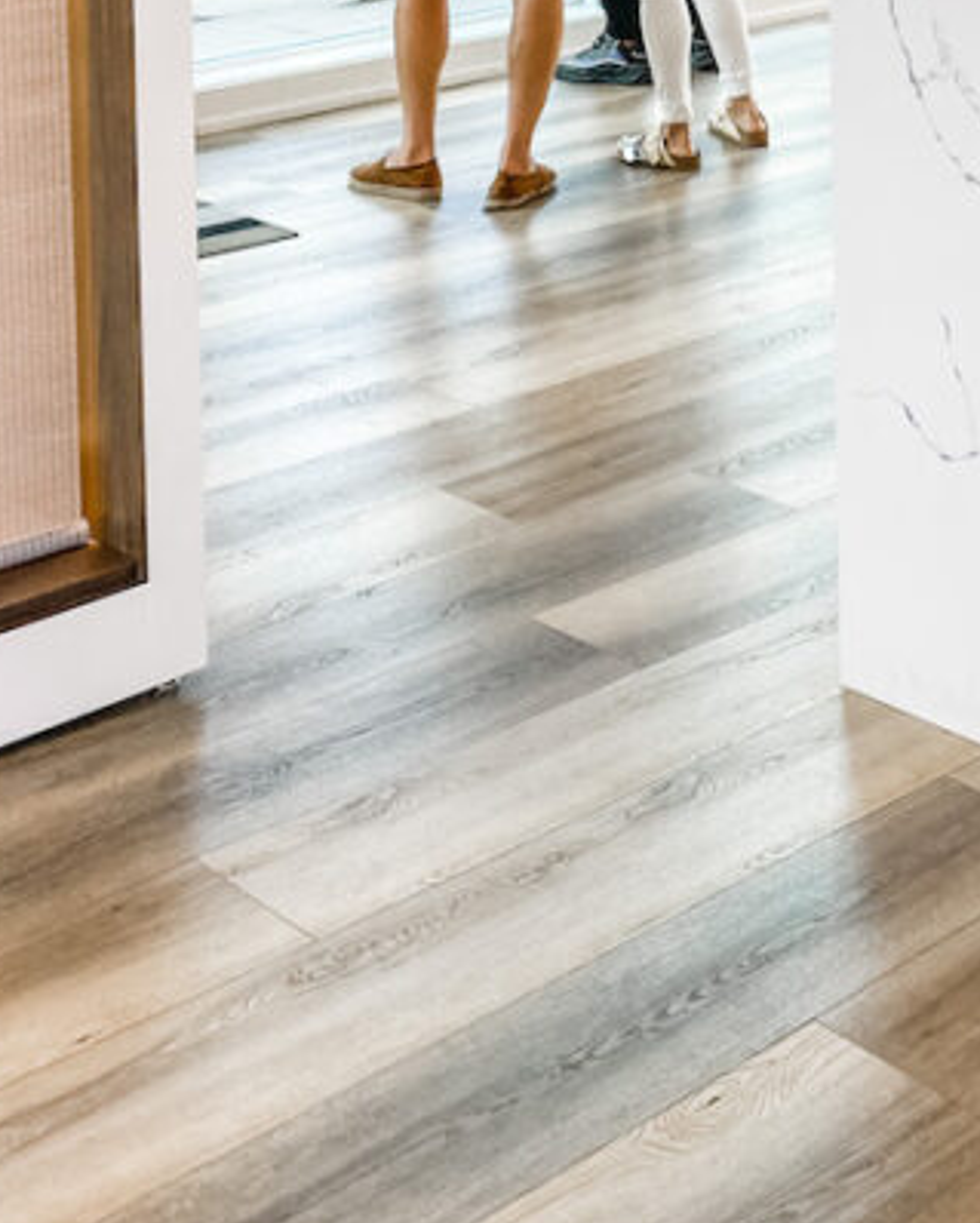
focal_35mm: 68
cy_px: -318
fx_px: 2463
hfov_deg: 21.9
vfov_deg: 24.7
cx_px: 912
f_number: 1.8
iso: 32
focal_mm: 4.25
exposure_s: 1/120
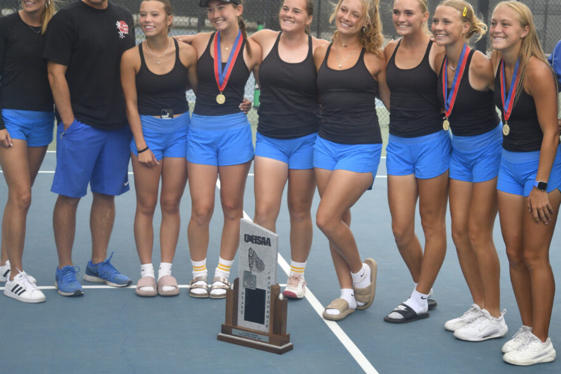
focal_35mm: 69
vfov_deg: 19.7
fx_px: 1075
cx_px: 350
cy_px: 136
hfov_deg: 29.1
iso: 640
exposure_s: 1/1000
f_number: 4.5
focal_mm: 35
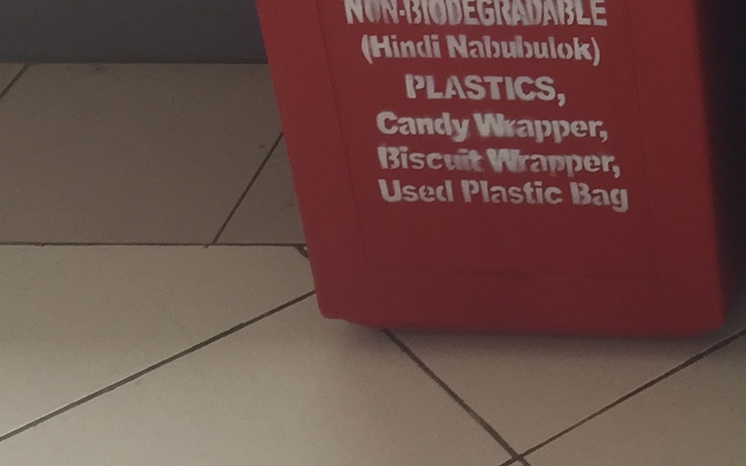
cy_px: -254
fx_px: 2215
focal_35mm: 109
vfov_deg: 11.5
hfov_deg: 17.8
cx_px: 995
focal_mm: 4.15
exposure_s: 1/60
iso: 40
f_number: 2.2
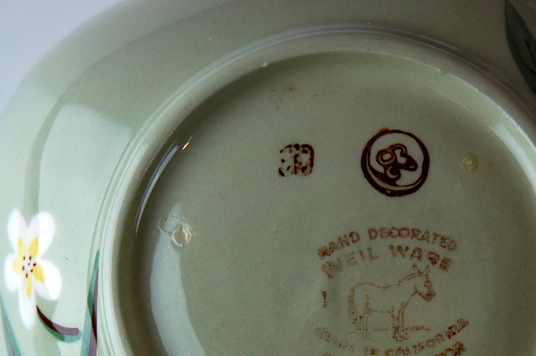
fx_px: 1963
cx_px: 379
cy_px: 320
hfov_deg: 15.5
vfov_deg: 10.3
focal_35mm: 132
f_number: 4.5
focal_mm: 46
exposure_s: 1/125
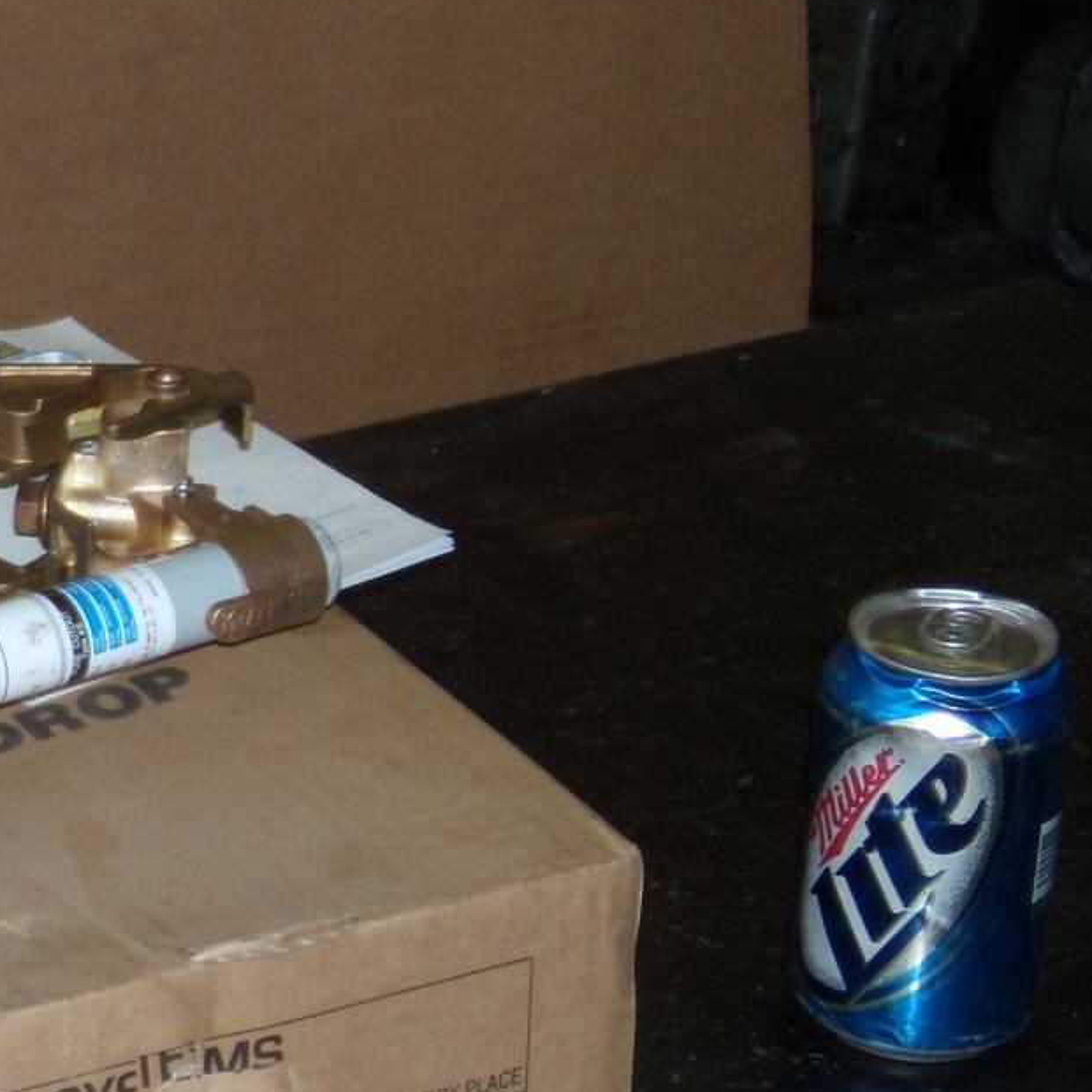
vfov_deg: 14.4
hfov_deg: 13.9
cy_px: 704
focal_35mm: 121
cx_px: -257
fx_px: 4319
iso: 80
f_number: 3.8
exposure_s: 1/30
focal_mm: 8.8
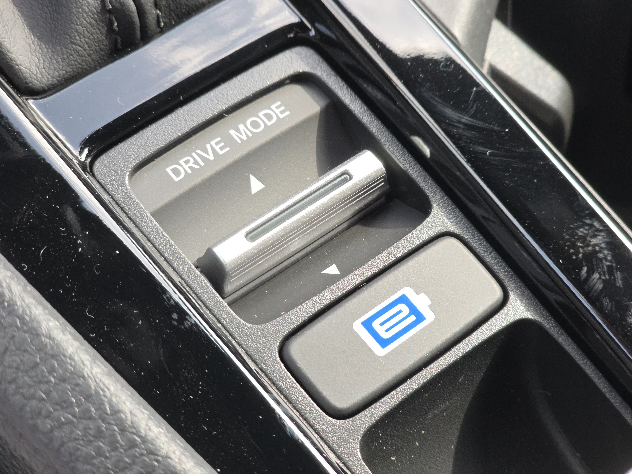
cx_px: 316
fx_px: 1260
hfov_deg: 28.2
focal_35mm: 69
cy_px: 237
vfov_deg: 21.3
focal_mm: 7.9
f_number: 2.4
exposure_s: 1/120
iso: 50
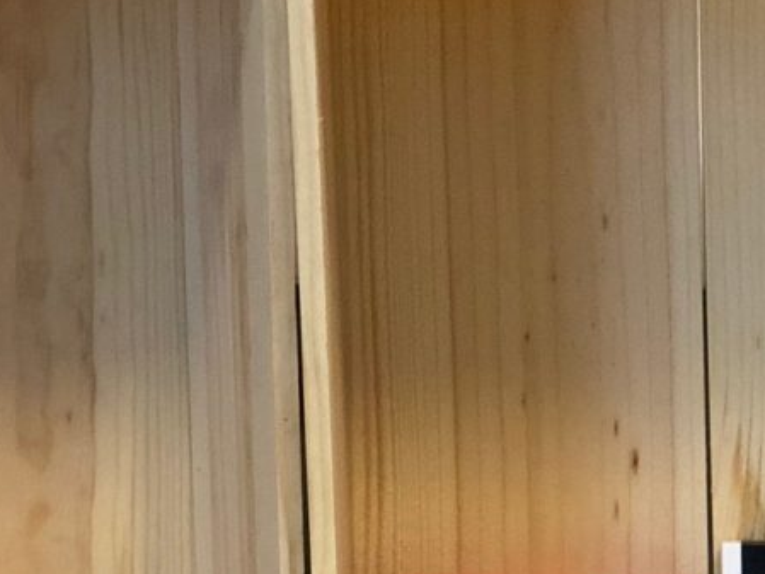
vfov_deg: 8.2
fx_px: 3935
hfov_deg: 11.1
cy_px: 785
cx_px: 288
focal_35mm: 178
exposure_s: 1/33
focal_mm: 6
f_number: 2.4
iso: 100
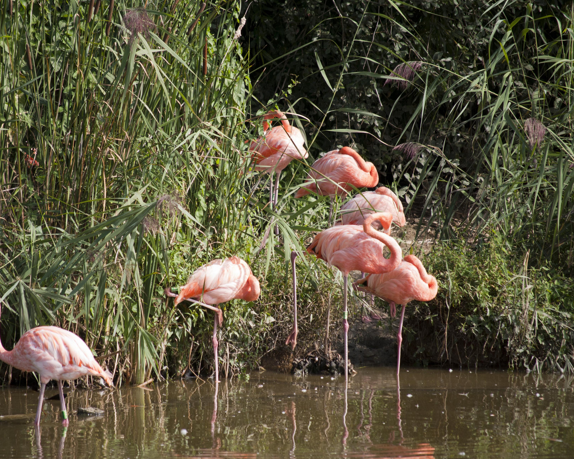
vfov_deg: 4.6
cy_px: 230
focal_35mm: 338
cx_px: 230
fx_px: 5742
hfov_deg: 5.7
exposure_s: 1/320
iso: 200
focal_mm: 200
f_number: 5.6
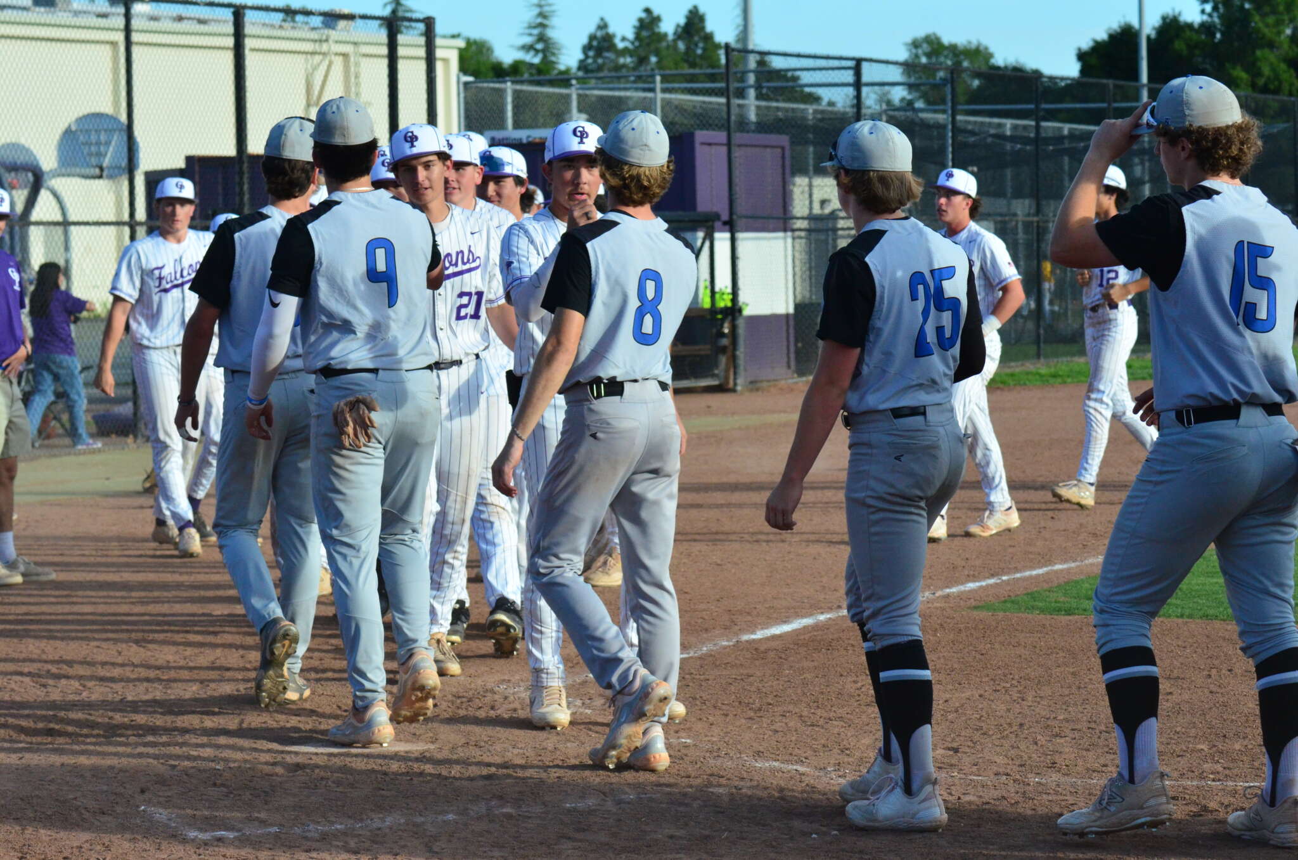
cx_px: 649
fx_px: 4317
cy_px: 430
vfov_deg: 11.4
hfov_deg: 17.1
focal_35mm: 120
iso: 1600
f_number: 8
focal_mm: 80
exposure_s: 1/2500
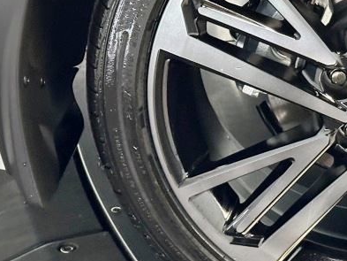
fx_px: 1253
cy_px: 90
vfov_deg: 11.9
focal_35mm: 125
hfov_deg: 15.4
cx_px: 363
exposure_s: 1/24
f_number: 1.78
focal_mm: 6.86
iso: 640
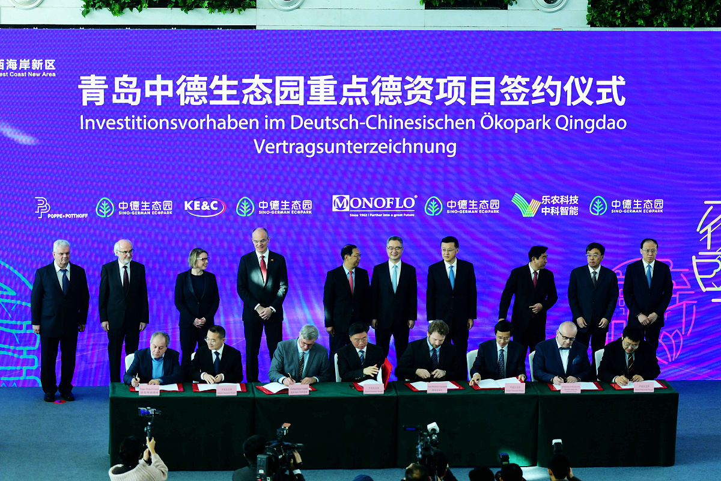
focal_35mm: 123
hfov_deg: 16.7
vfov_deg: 11.1
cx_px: 360
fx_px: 2463
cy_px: 240
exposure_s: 1/320
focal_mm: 82
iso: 640
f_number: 3.2
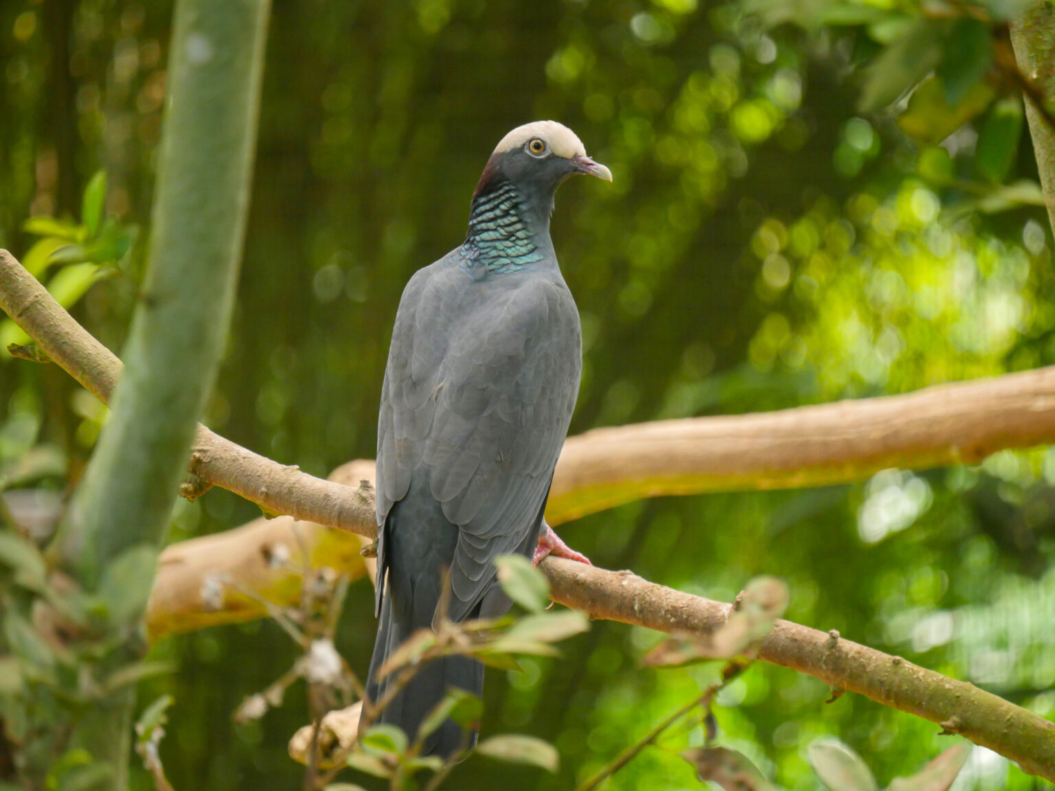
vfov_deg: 5.0
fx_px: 9143
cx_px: 528
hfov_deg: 6.6
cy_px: 396
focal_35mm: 300
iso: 2000
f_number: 5.6
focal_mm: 150
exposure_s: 1/320
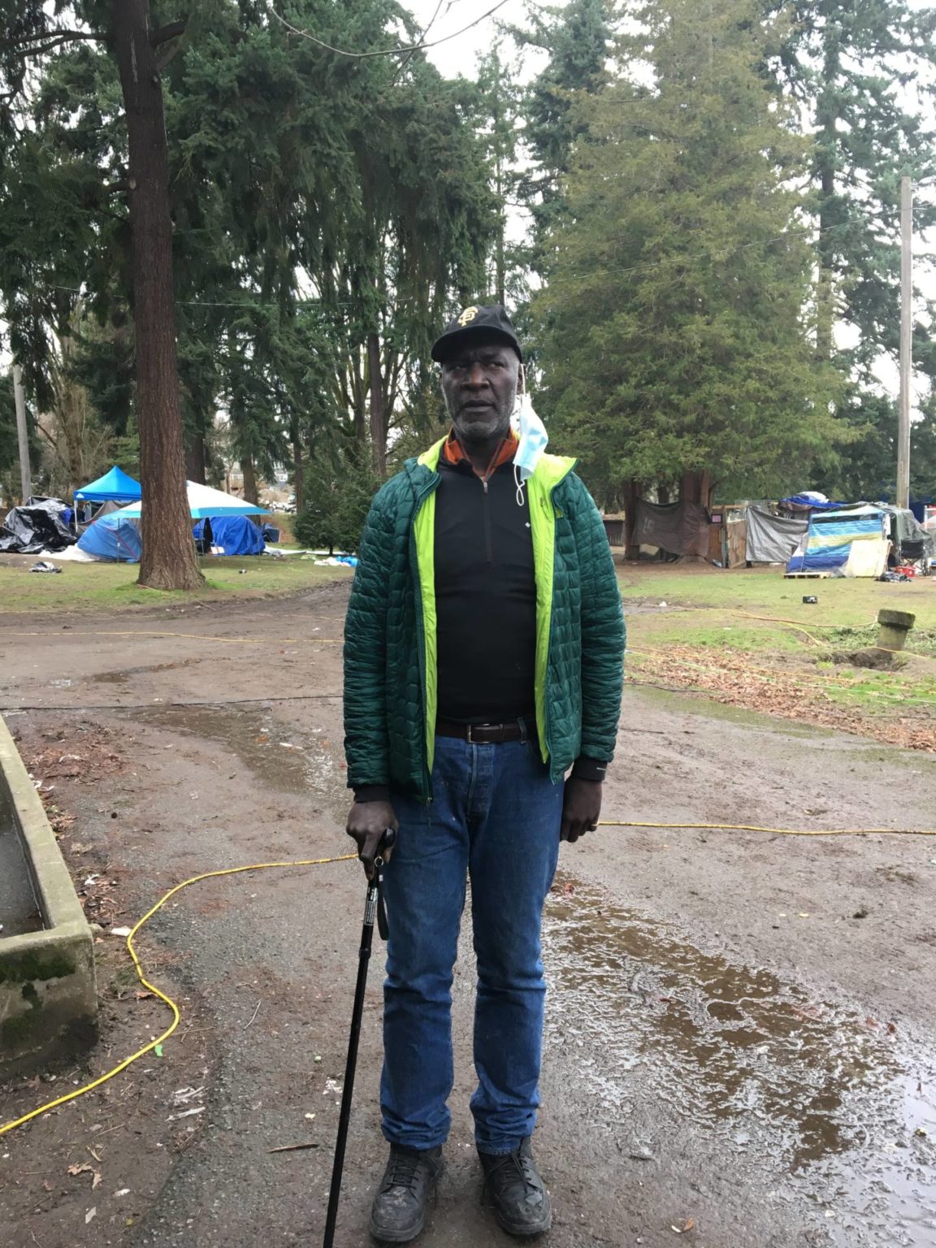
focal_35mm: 29
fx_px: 1046
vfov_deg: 61.7
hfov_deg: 48.2
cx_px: 468
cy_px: 624
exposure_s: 1/30
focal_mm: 4.15
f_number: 2.2
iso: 25
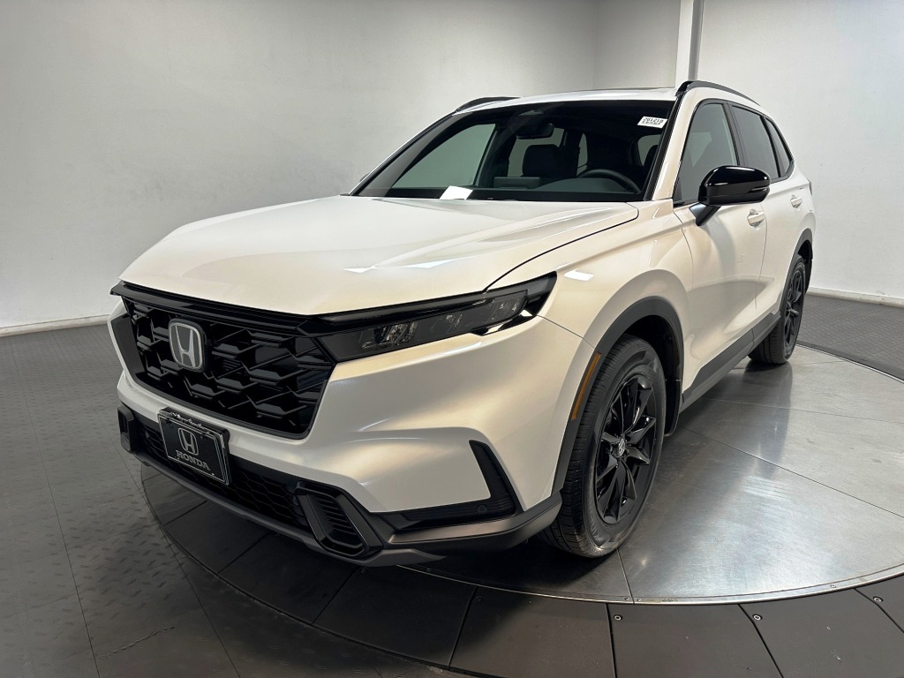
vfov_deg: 56.8
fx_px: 627
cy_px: 339
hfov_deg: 71.6
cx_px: 452
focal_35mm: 24
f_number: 1.78
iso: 160
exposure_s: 1/60
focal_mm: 6.86
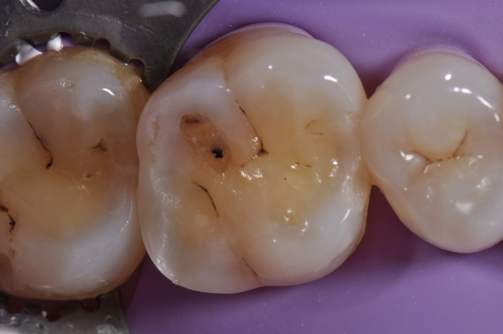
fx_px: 2198
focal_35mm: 158
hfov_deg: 13.1
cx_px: 252
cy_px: 167
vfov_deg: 8.7
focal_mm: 105
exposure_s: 1/160
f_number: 32
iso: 200
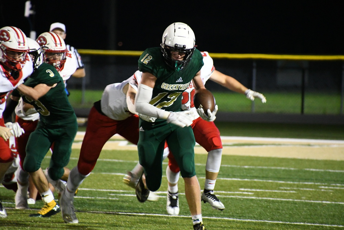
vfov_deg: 3.3
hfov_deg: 4.9
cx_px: 172
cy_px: 115
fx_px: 4014
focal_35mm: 420
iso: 8000
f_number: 6.3
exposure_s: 1/200
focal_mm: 280
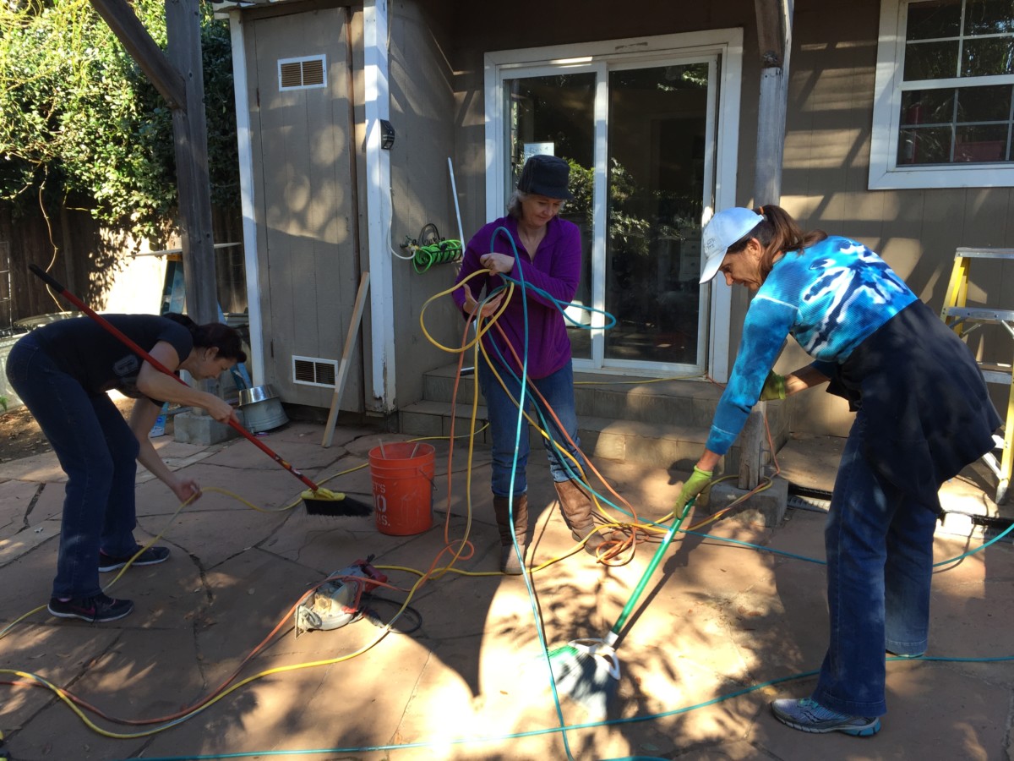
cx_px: 507
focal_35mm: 29
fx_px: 849
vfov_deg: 48.2
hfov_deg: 61.7
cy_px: 380
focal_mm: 4.15
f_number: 2.2
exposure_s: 1/150
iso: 32
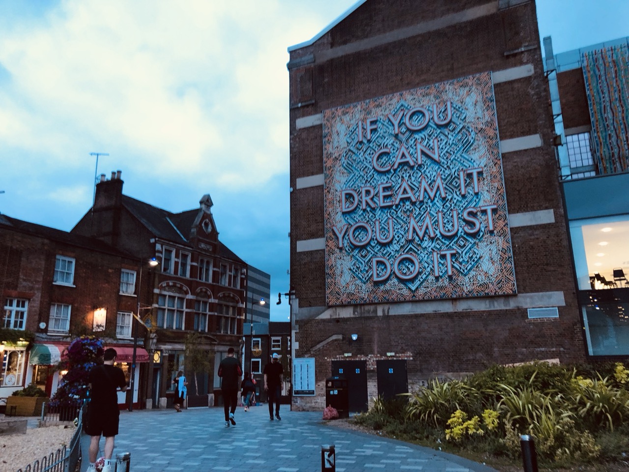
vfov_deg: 49.7
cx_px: 314
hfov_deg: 63.4
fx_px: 509
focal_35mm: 28
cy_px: 236
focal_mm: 3.99
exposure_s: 1/25
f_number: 1.8
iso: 40
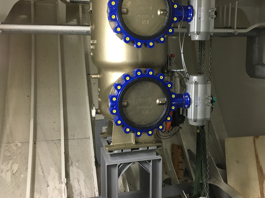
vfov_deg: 40.6
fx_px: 268
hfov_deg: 52.5
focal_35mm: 35
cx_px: 147
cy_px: 85
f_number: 2.2
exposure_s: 1/20
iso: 200
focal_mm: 4.15
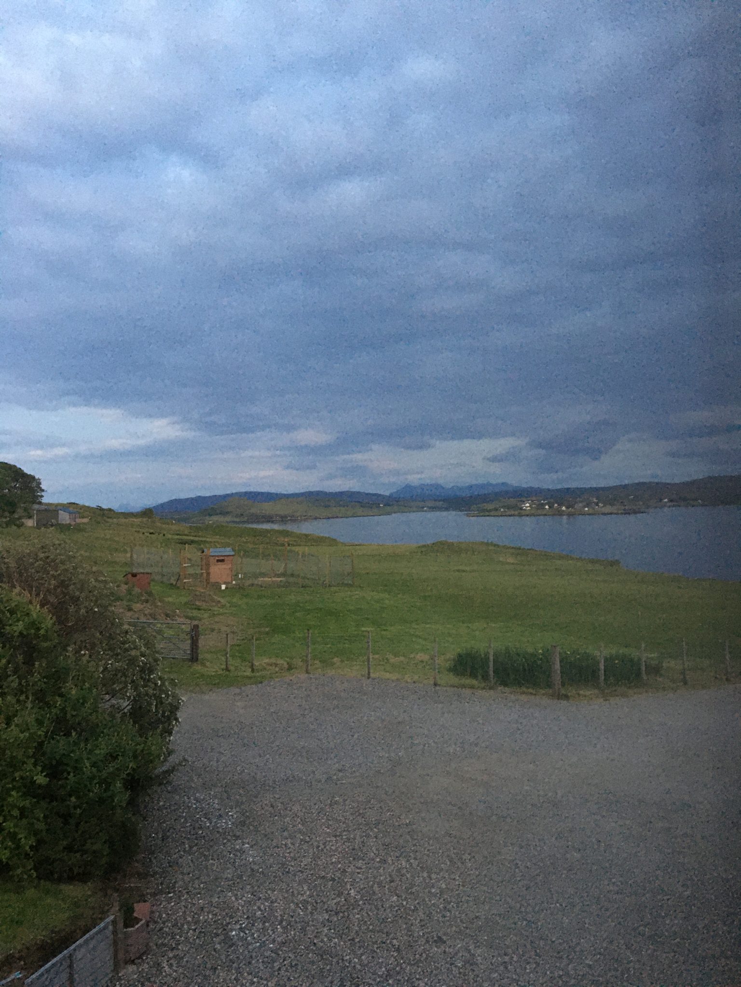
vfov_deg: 61.7
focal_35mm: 29
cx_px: 370
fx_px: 828
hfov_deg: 48.2
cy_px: 494
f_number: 2.2
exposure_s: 1/17
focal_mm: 4.15
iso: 500
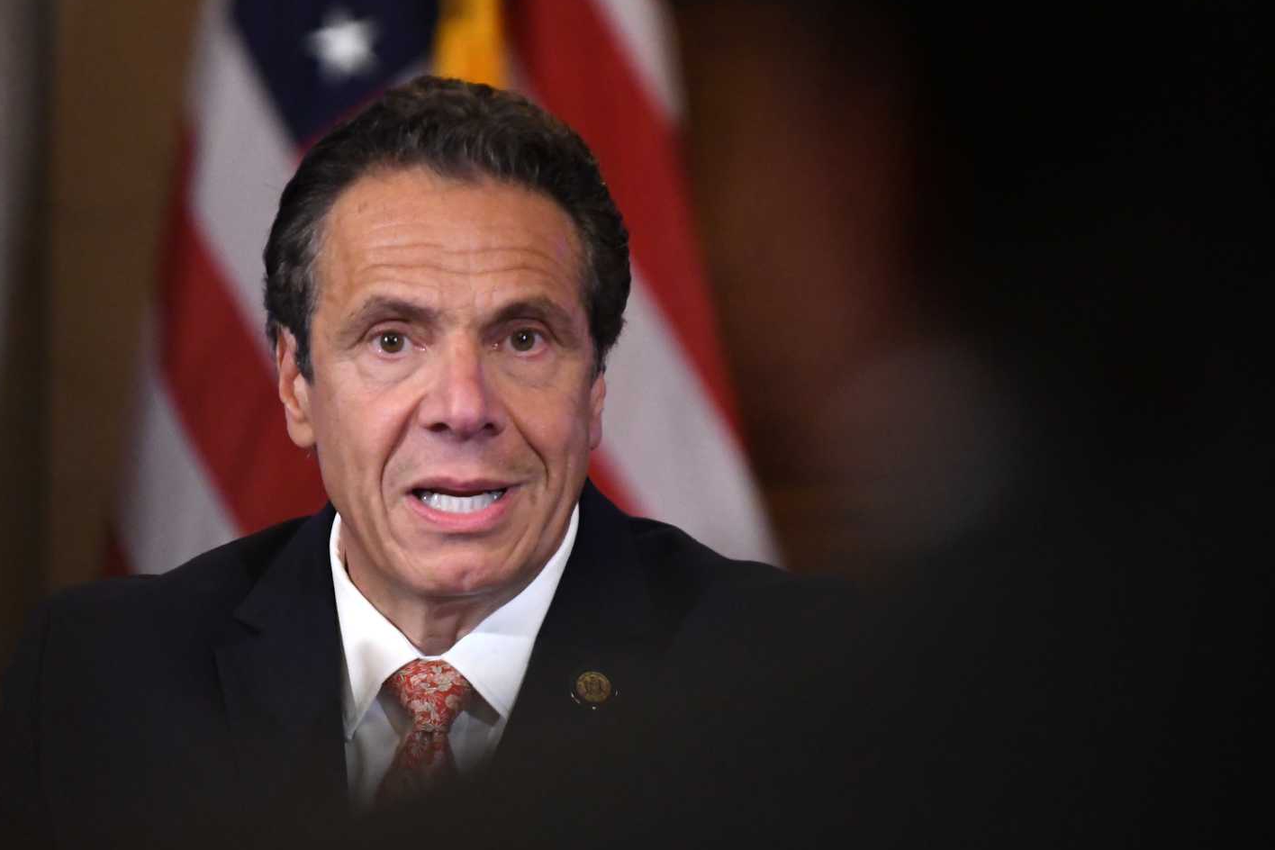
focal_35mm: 434
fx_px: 15370
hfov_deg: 4.7
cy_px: 475
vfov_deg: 3.2
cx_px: 384
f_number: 2.8
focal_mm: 200
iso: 4000
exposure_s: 1/320
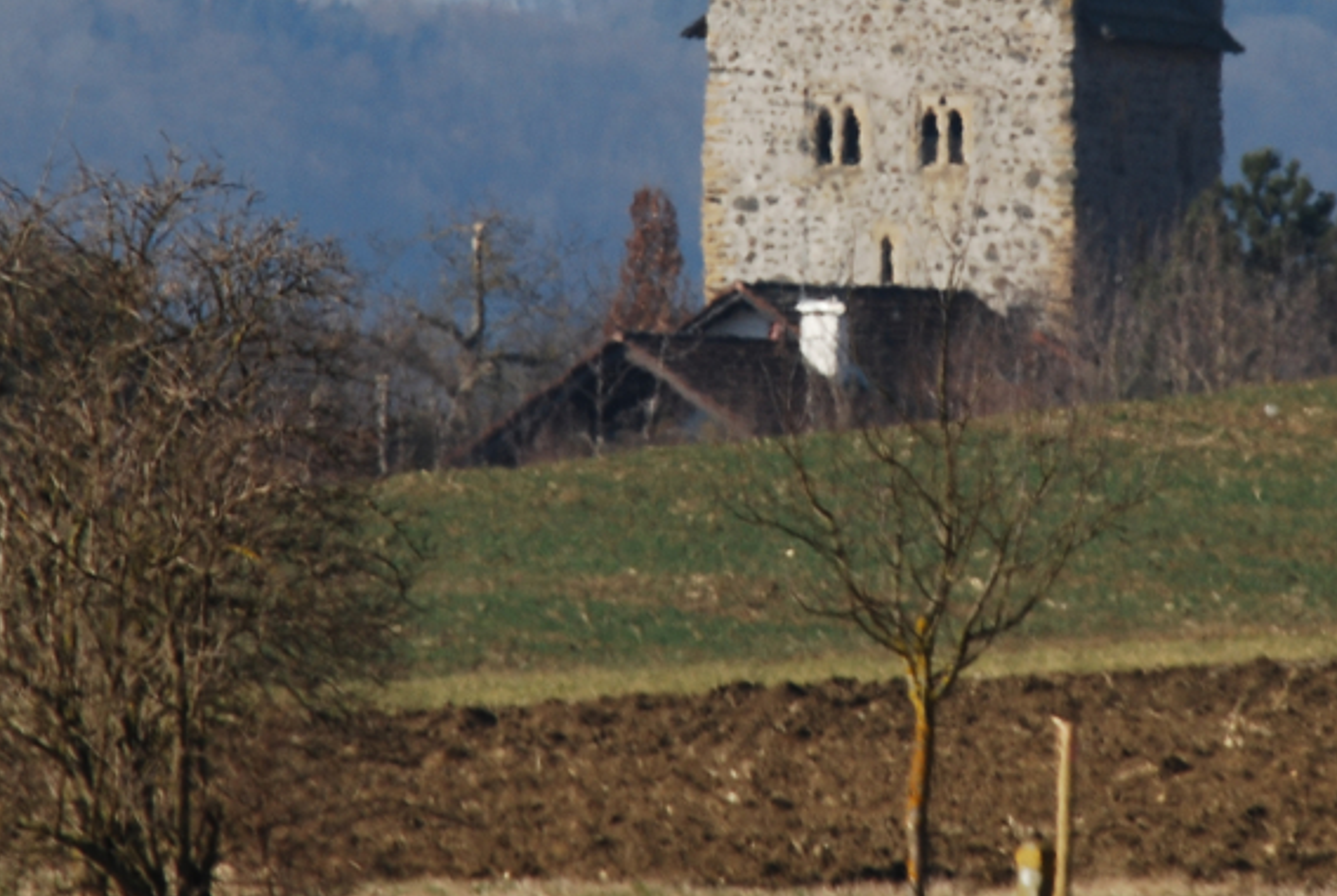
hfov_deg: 1.5
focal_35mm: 1354
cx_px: 934
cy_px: 95
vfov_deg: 1.0
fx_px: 50364
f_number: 10
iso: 160
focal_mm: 400
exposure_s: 1/250
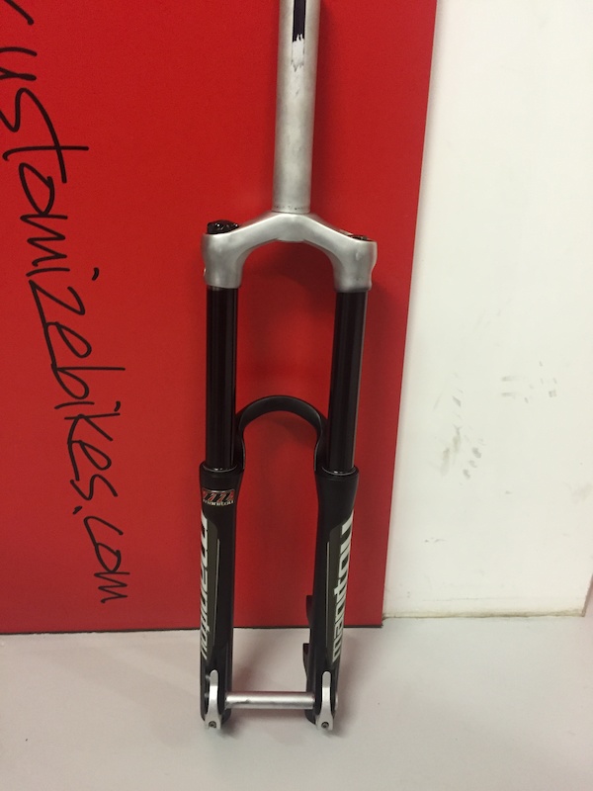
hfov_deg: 48.2
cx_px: 296
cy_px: 396
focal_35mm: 29
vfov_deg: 61.7
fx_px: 662
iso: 200
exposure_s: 1/33
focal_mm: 4.15
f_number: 2.2
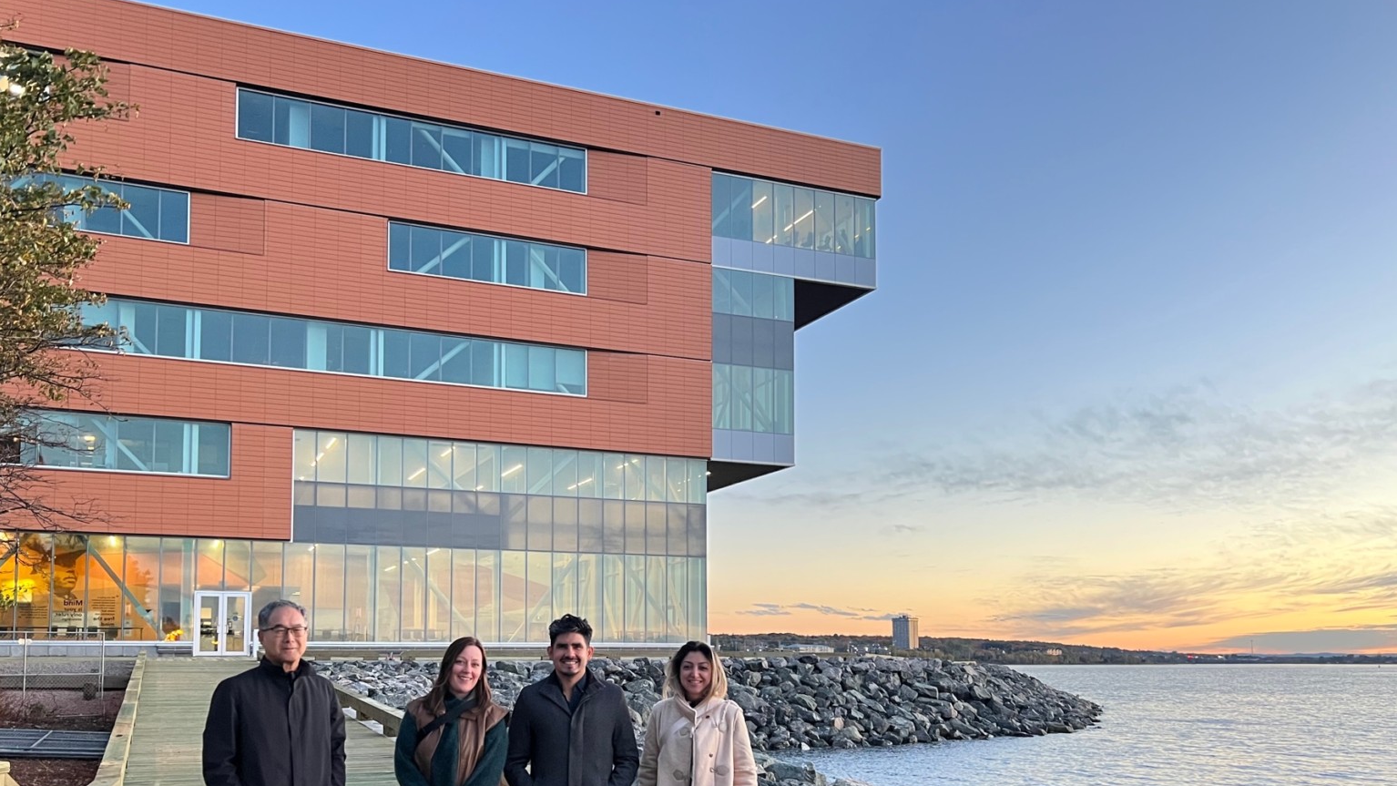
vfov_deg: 36.0
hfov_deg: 60.9
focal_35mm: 32
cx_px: 642
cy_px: 572
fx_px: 1185
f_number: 1.5
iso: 125
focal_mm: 5.7
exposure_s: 1/96
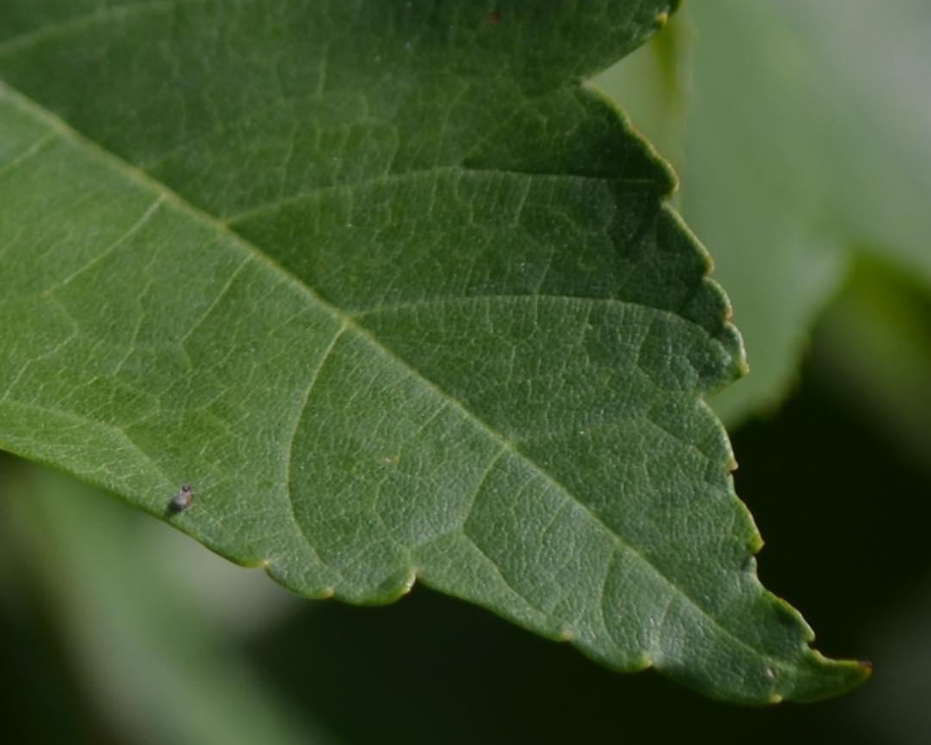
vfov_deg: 1.2
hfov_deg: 1.5
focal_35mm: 1277
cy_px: 340
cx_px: -727
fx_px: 35183
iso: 100
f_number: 5.6
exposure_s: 1/640
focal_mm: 200
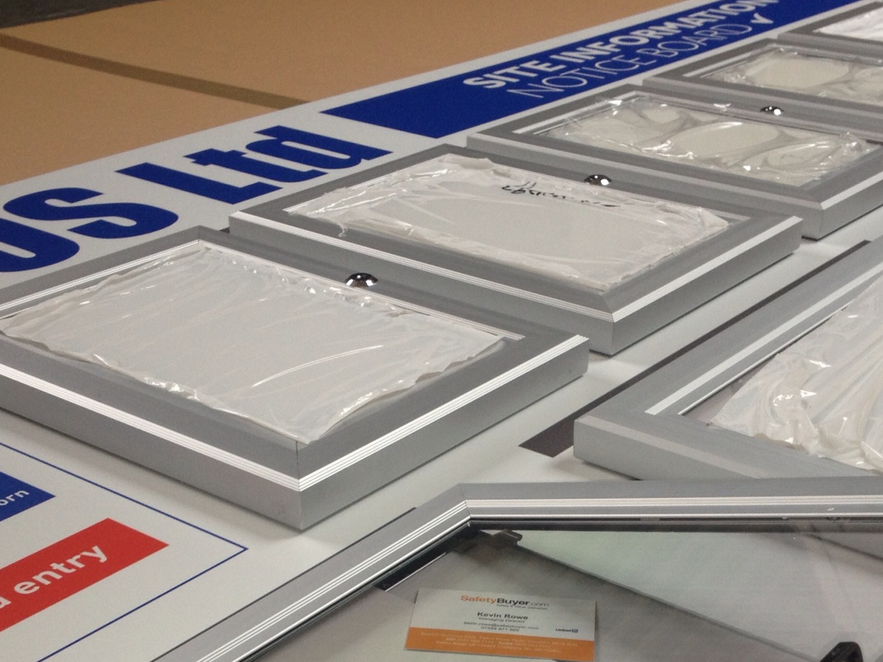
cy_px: 560
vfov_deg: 23.2
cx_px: 495
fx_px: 1582
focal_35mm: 62
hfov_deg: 31.2
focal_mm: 4.28
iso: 50
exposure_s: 1/48
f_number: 2.4
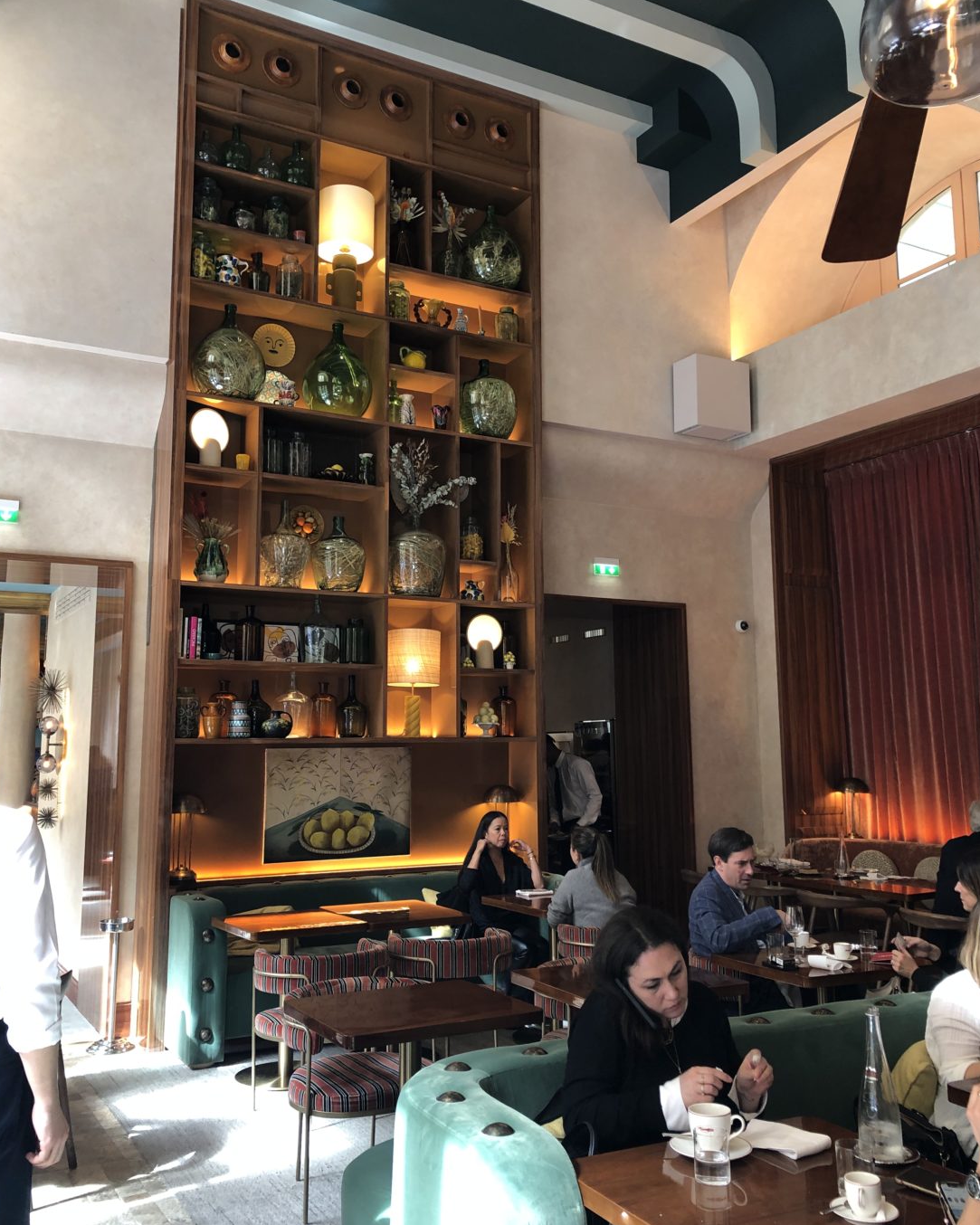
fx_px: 1124
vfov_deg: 57.2
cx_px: 484
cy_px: 591
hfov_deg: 47.1
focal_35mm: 31
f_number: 1.8
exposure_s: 1/31
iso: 32
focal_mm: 3.99
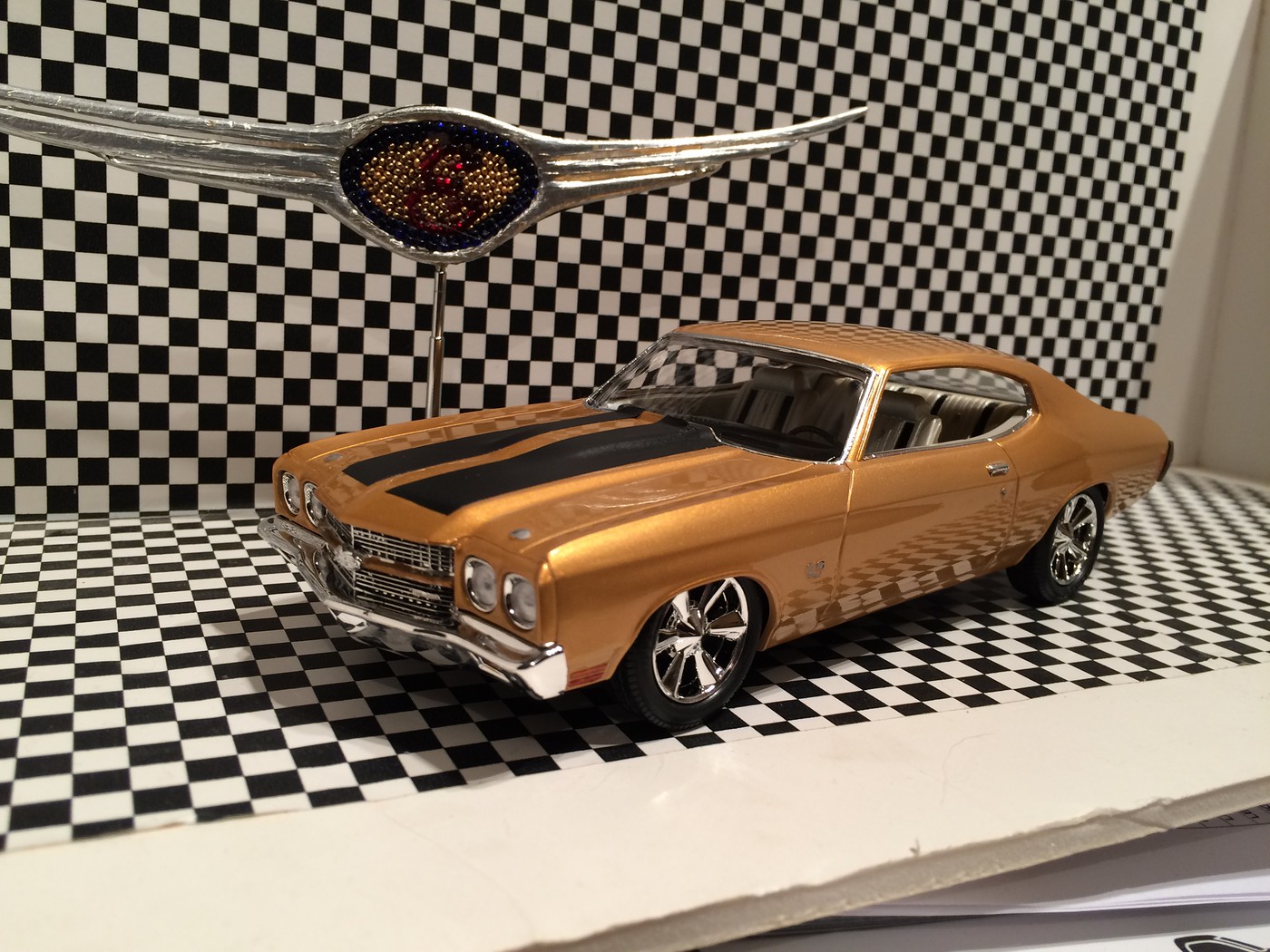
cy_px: 476
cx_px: 635
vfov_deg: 48.2
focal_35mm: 29
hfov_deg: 61.7
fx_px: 1064
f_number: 2.2
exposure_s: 1/30
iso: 50
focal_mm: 4.15
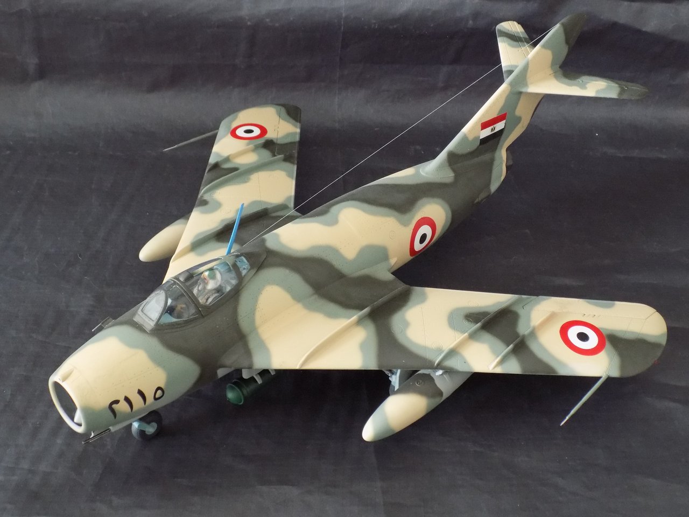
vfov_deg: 31.5
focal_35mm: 46
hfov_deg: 41.2
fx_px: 916
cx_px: 344
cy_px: 258
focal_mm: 8.1
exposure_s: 1/6
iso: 400
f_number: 3.7
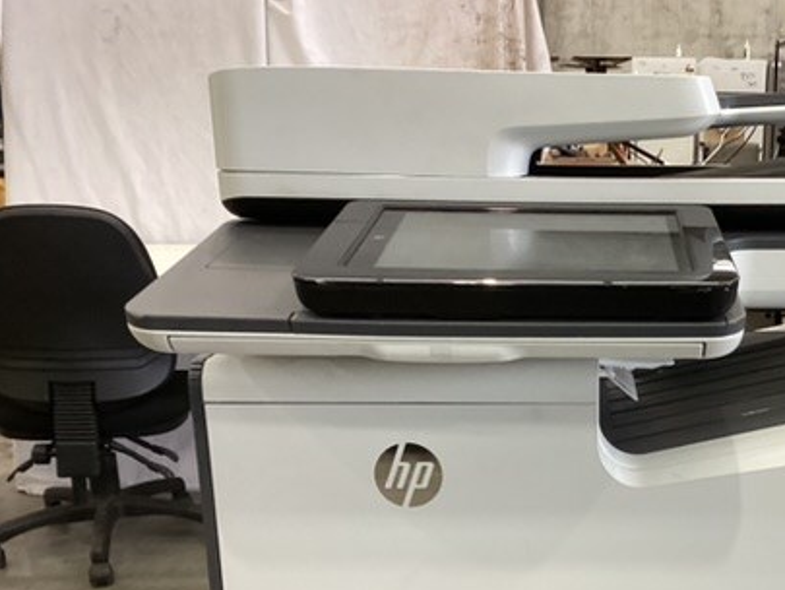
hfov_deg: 37.6
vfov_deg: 29.2
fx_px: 1112
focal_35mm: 49
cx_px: 616
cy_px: 446
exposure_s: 1/50
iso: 200
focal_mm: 3.3
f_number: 2.4
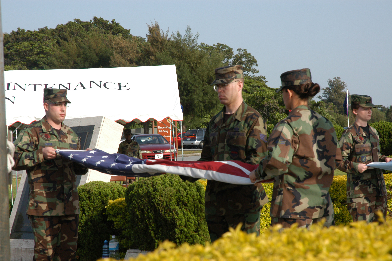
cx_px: 196
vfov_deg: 13.0
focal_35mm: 105
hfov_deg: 19.5
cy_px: 130
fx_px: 1142
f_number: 9
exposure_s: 1/350
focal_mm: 70
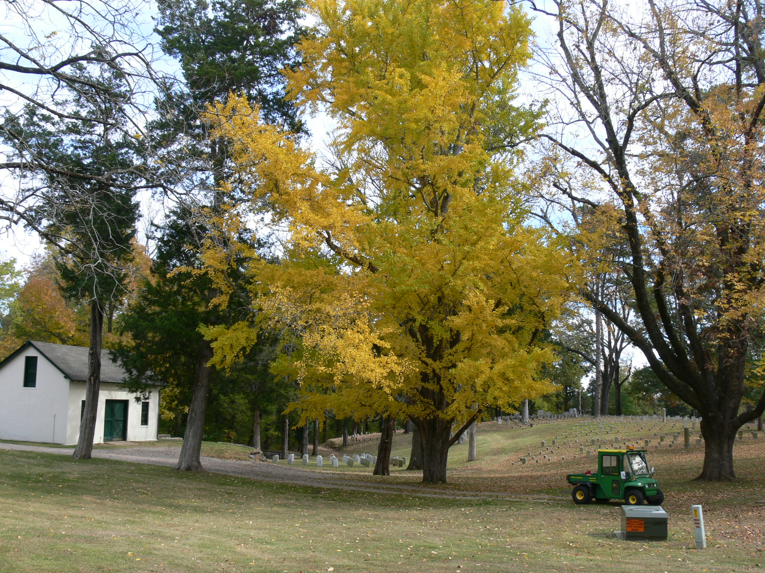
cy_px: 286
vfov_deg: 40.7
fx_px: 773
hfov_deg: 52.6
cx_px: 382
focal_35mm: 35
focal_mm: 7.4
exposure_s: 1/125
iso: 80
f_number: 5.6
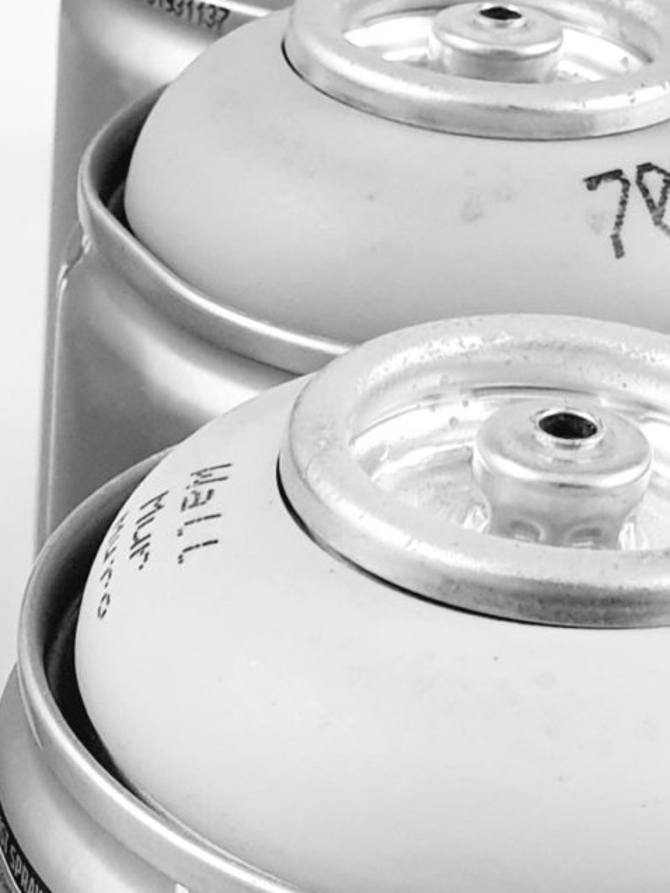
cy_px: 845
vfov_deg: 18.8
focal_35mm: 102
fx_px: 2631
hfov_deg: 14.1
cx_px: -145
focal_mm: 4.3
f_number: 2.4
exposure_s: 1/33
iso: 320
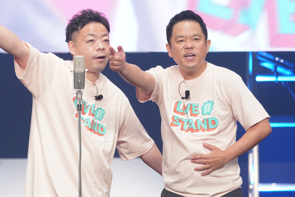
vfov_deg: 5.1
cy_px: 63
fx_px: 2196
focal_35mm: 268
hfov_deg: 7.7
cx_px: 97
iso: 4000
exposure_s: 1/400
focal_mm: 181
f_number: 6.3
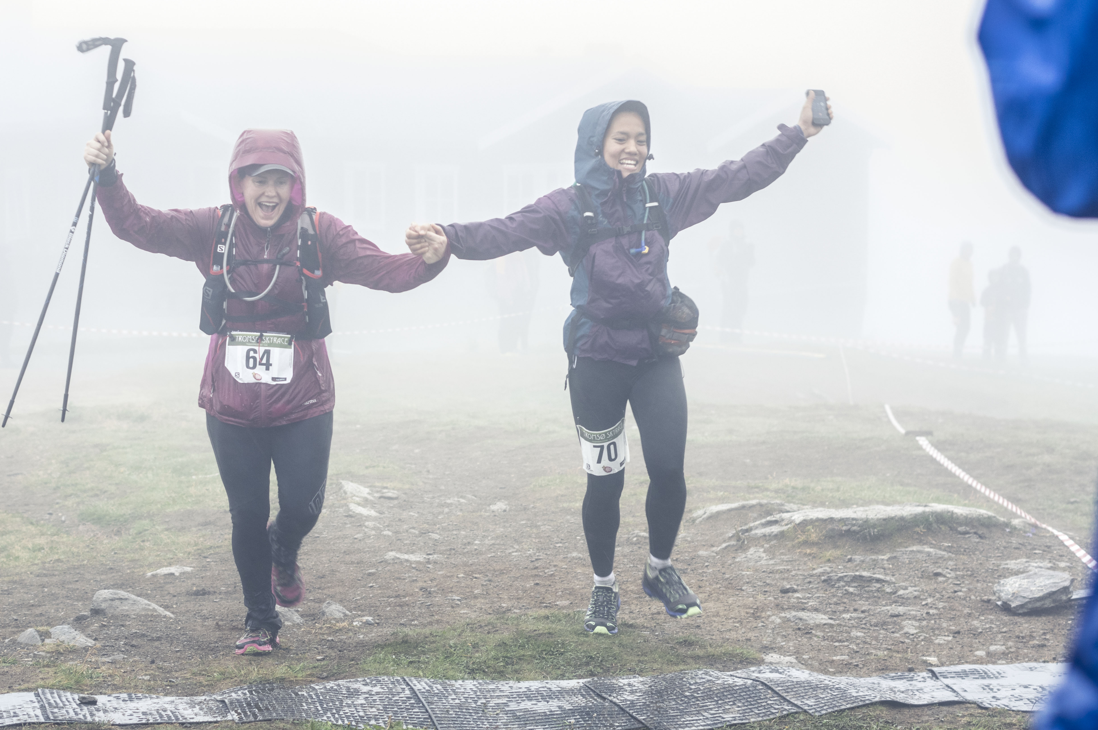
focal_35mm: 92
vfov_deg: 14.8
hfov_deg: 22.1
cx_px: 458
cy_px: 316
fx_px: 2804
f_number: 3.5
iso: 400
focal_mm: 50
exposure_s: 1/160
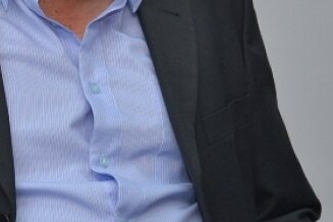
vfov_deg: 5.9
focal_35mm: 231
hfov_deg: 8.9
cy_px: 49
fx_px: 2137
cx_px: 9
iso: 400
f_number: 5
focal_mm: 42
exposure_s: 1/125
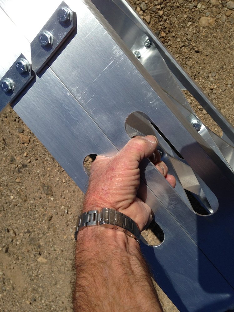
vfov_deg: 55.4
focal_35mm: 33
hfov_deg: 42.9
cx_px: 117
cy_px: 156
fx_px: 297
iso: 50
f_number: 2.4
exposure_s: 1/3012
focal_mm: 4.12
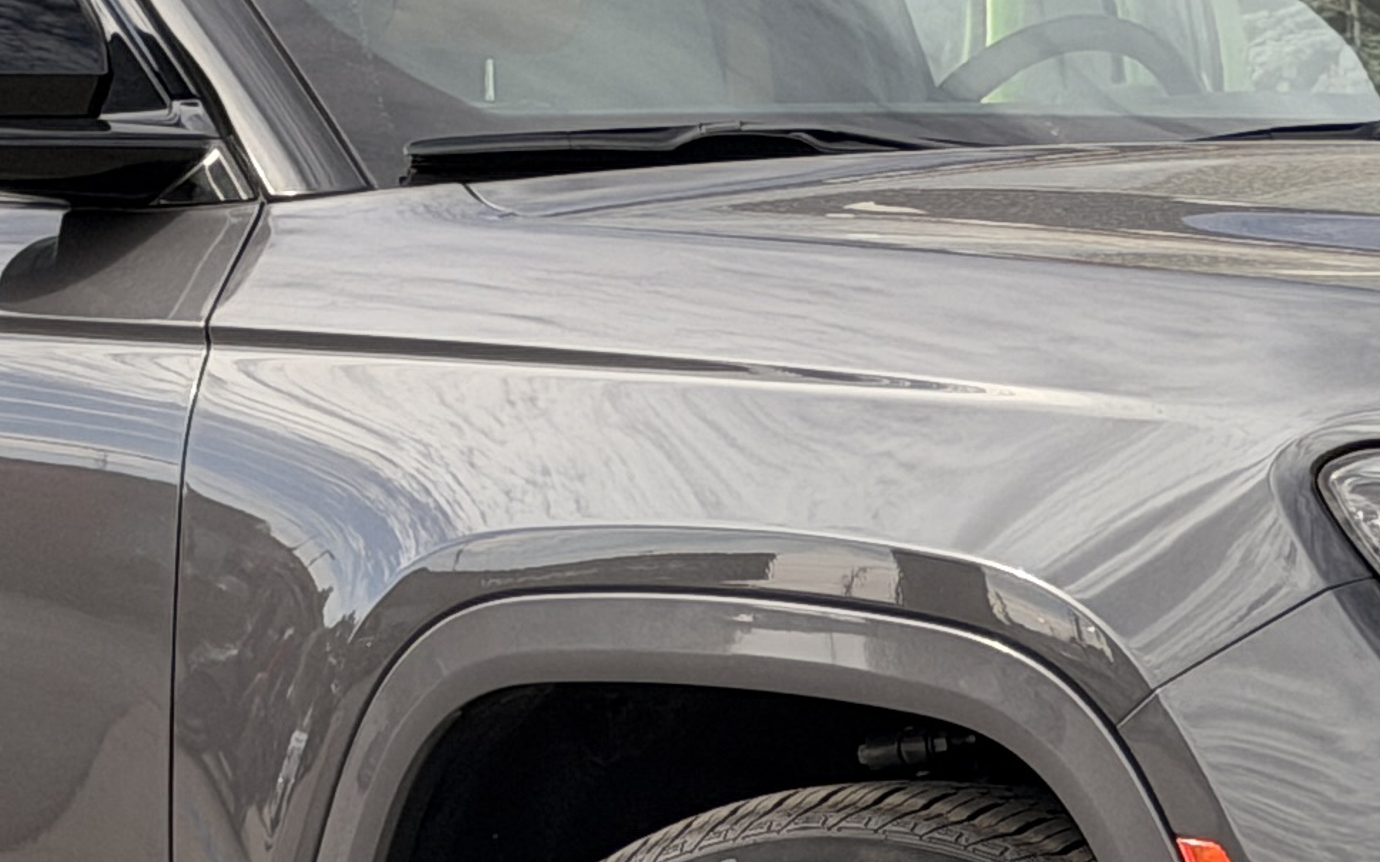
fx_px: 7973
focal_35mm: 212
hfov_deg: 9.9
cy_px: 712
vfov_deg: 6.2
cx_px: 614
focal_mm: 6.76
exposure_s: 1/2667
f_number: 1.78
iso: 64
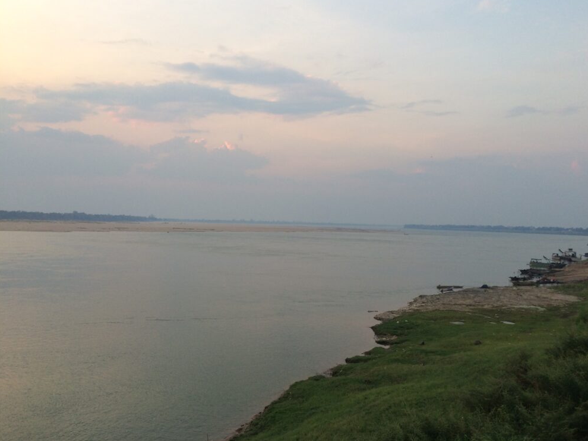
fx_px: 509
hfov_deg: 60.0
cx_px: 302
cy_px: 223
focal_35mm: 30
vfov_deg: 46.8
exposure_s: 1/100
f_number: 2.2
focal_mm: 4.15
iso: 40
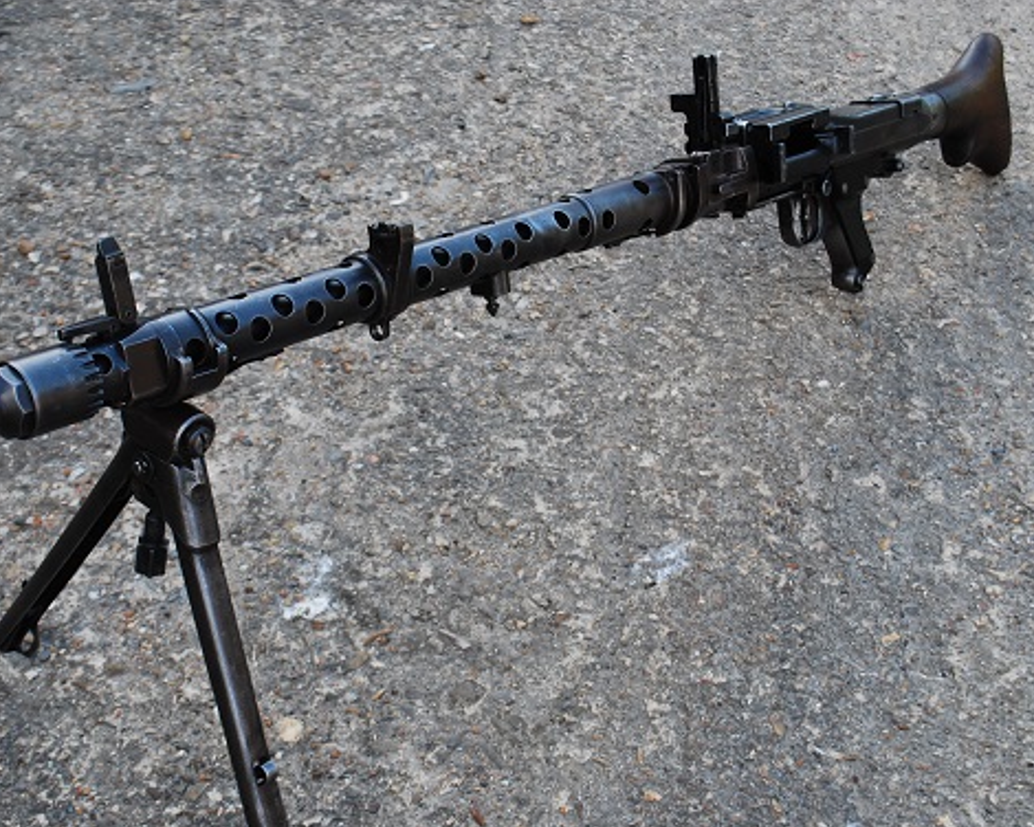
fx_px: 1653
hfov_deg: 34.7
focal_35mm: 54
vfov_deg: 28.1
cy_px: 428
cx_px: 477
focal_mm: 30
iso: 200
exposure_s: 1/100
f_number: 5
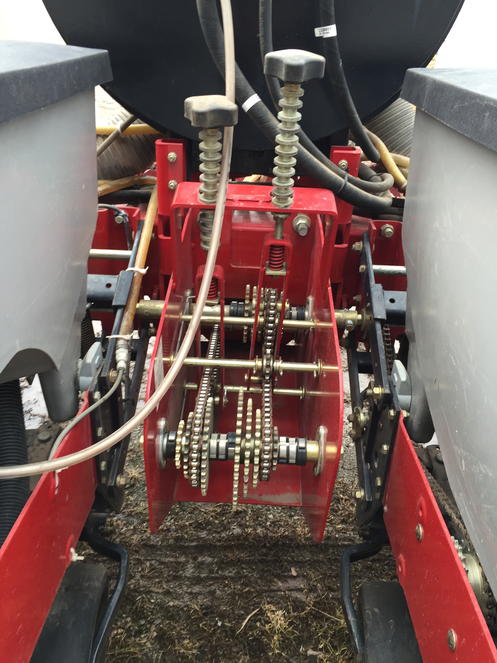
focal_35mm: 29
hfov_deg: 48.2
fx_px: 555
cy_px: 332
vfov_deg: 61.7
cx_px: 248
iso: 40
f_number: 2.2
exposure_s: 1/100
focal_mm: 4.15
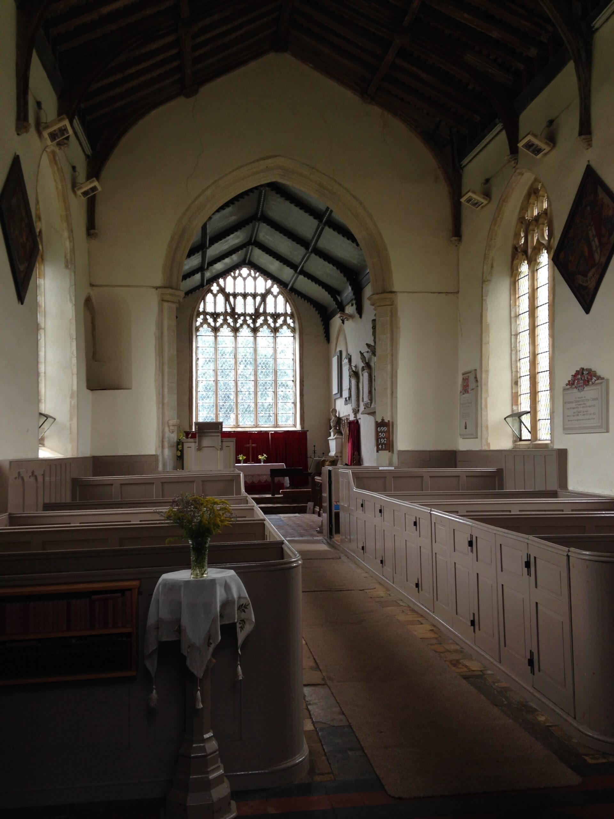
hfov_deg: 42.9
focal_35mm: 33
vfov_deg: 55.4
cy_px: 410
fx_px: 780
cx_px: 307
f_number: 2.4
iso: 64
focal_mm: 4.12
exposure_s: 1/40
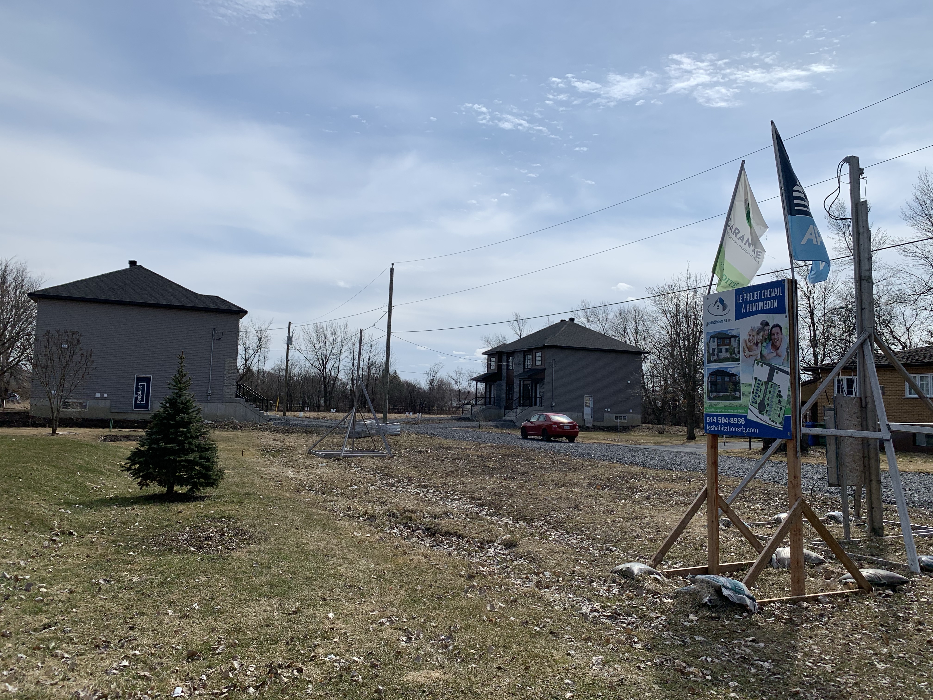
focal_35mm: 26
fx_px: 701
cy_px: 350
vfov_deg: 53.1
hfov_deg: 67.3
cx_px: 466
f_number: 1.8
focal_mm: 4.25
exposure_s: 1/5714
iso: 25
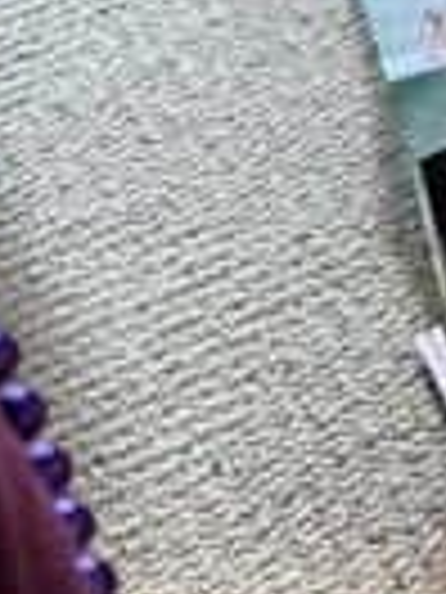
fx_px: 3316
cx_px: 1529
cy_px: -1026
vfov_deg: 8.9
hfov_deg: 6.7
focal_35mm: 193
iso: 500
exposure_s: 1/34
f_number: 1.5
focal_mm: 5.7
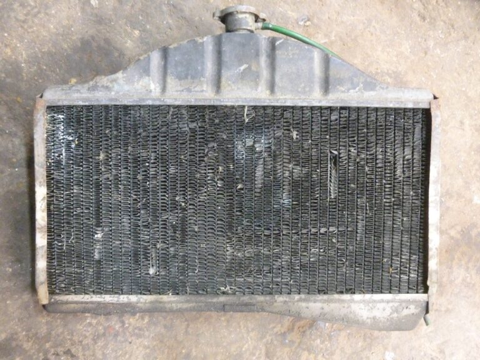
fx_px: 388
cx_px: 240
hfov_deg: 63.4
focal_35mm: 28
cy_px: 180
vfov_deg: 49.7
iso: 800
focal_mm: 5
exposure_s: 1/8
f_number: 3.3
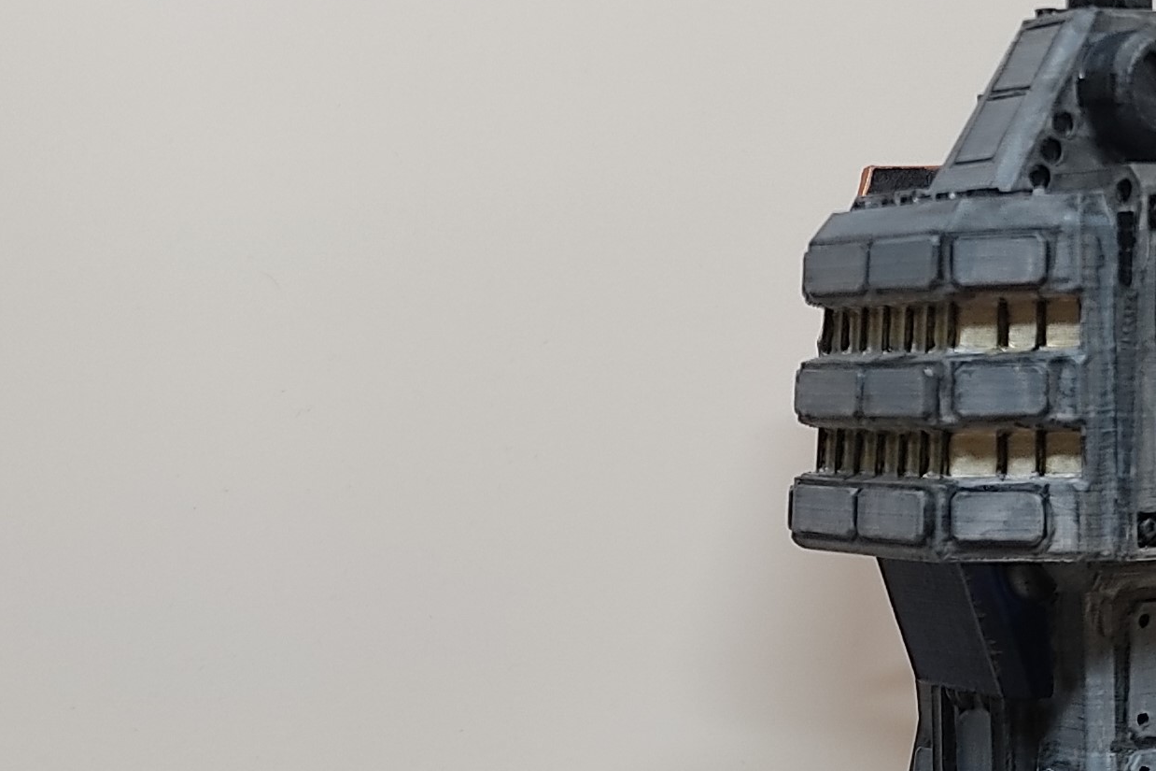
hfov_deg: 30.4
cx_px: 721
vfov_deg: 20.4
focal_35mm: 66
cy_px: 596
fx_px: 2119
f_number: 1.79
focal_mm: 4.74
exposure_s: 1/30
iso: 234
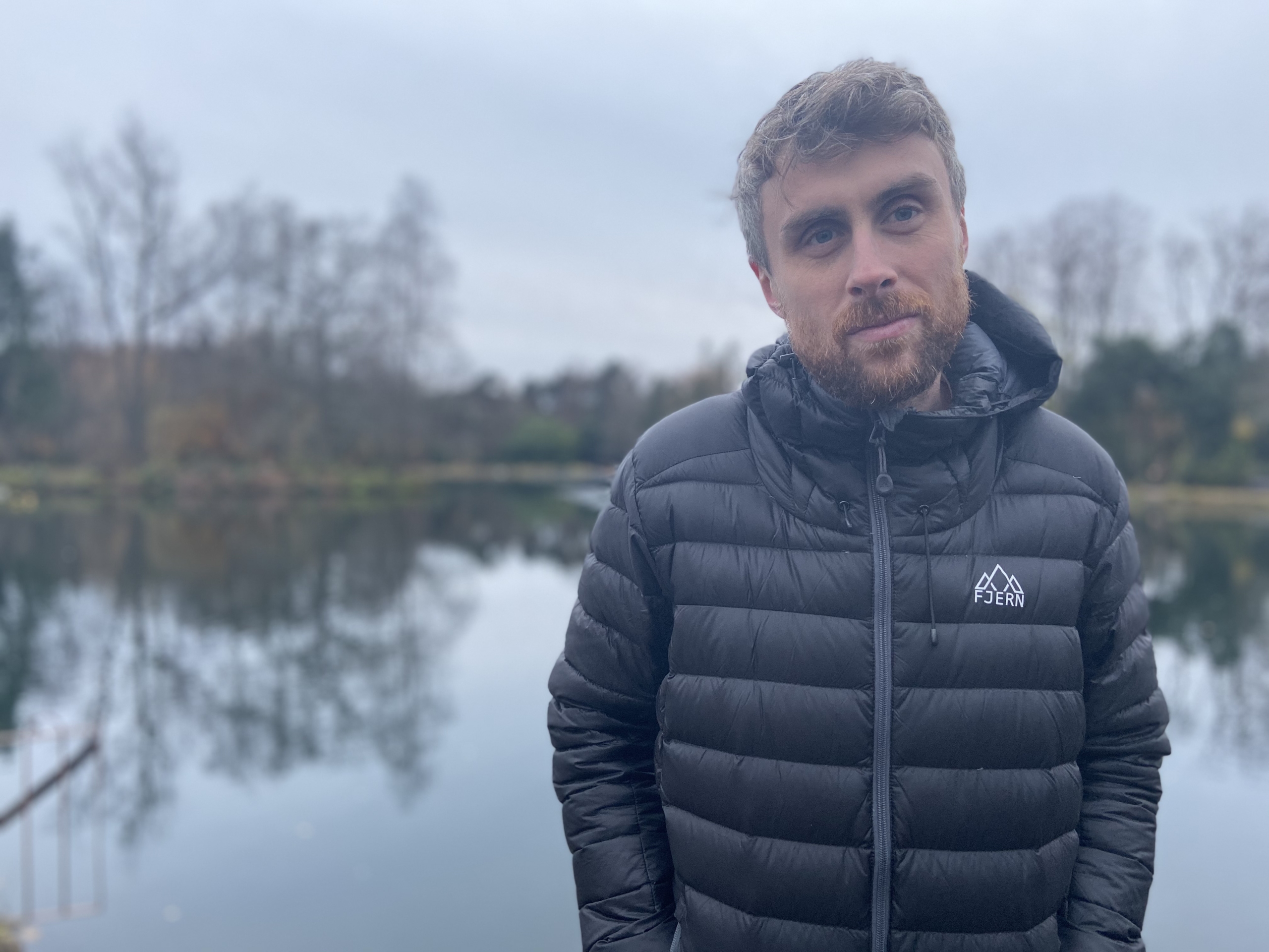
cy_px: 476
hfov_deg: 67.3
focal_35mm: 26
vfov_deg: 53.1
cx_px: 634
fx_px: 953
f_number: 1.8
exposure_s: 1/60
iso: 125
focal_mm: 4.25
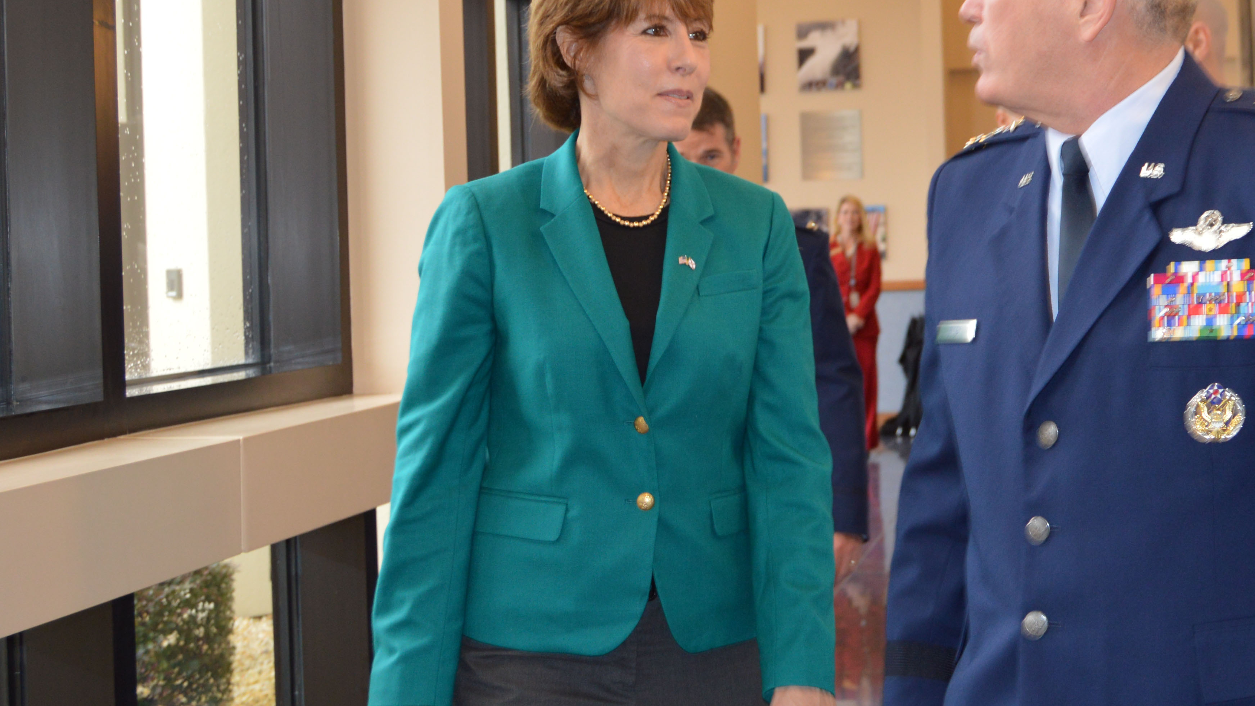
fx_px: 2163
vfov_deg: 18.5
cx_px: 890
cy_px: 215
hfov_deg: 31.9
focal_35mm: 65
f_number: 4
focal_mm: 24
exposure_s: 1/60
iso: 400
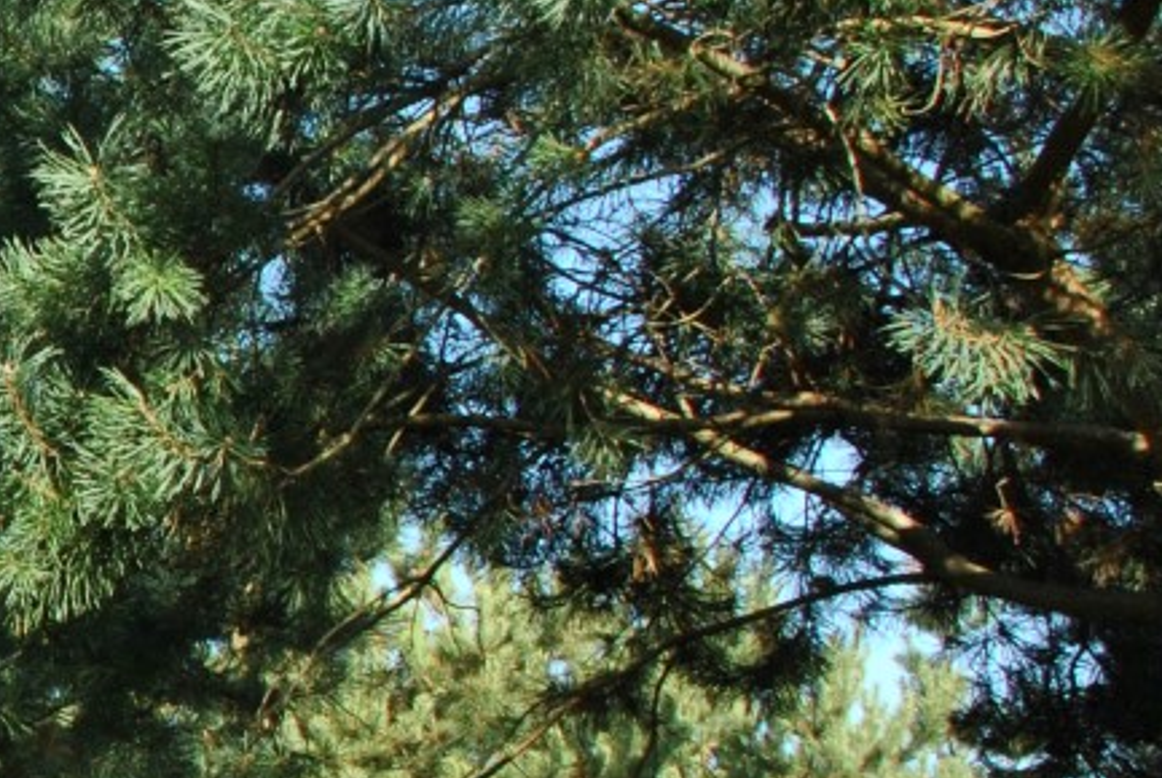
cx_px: -879
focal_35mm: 123
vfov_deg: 11.2
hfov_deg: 14.7
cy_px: 539
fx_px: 3976
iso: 200
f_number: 13
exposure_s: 1/100
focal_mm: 22
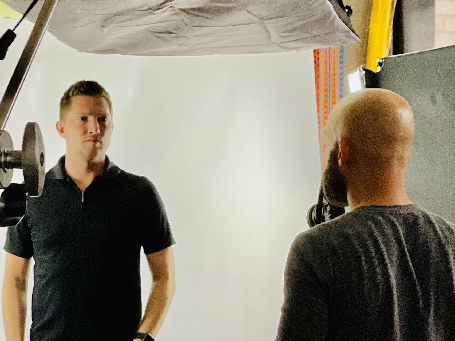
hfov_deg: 15.9
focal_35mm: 123
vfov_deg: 12.0
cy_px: 217
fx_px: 1616
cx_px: 96
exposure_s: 1/120
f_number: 2
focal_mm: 6
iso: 125
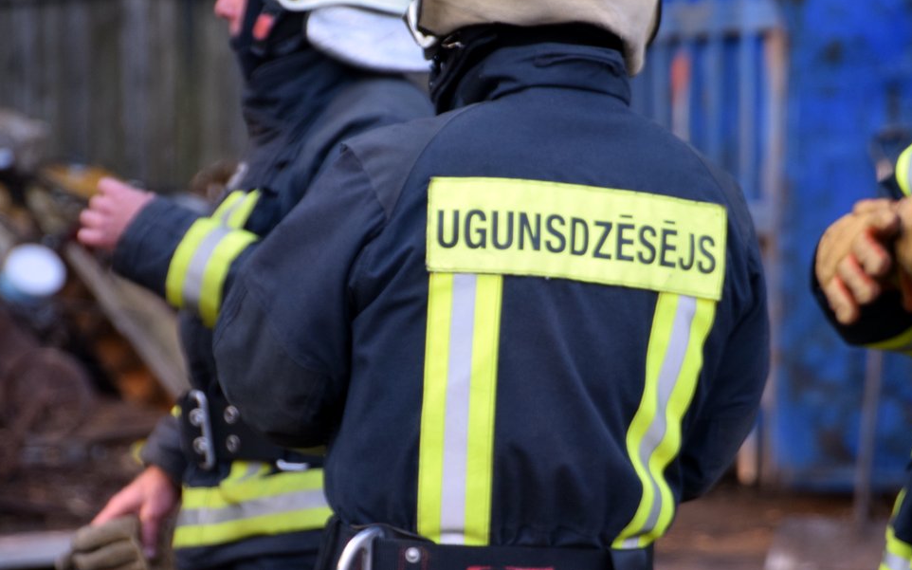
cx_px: 478
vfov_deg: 4.4
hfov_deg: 7.1
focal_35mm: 296
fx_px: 7347
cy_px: 295
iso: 640
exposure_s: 1/250
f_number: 6
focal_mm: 155
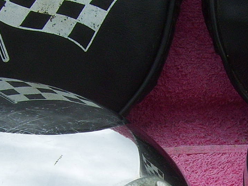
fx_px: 995
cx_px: 206
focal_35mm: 139
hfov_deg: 14.1
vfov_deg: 10.6
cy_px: 184
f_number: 6.4
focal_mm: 7.8
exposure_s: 1/160
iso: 50
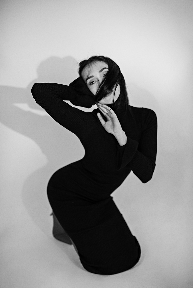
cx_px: 96
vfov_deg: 39.6
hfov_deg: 27.0
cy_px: 144
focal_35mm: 50
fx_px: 402
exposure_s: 1/160
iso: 640
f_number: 2
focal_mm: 50
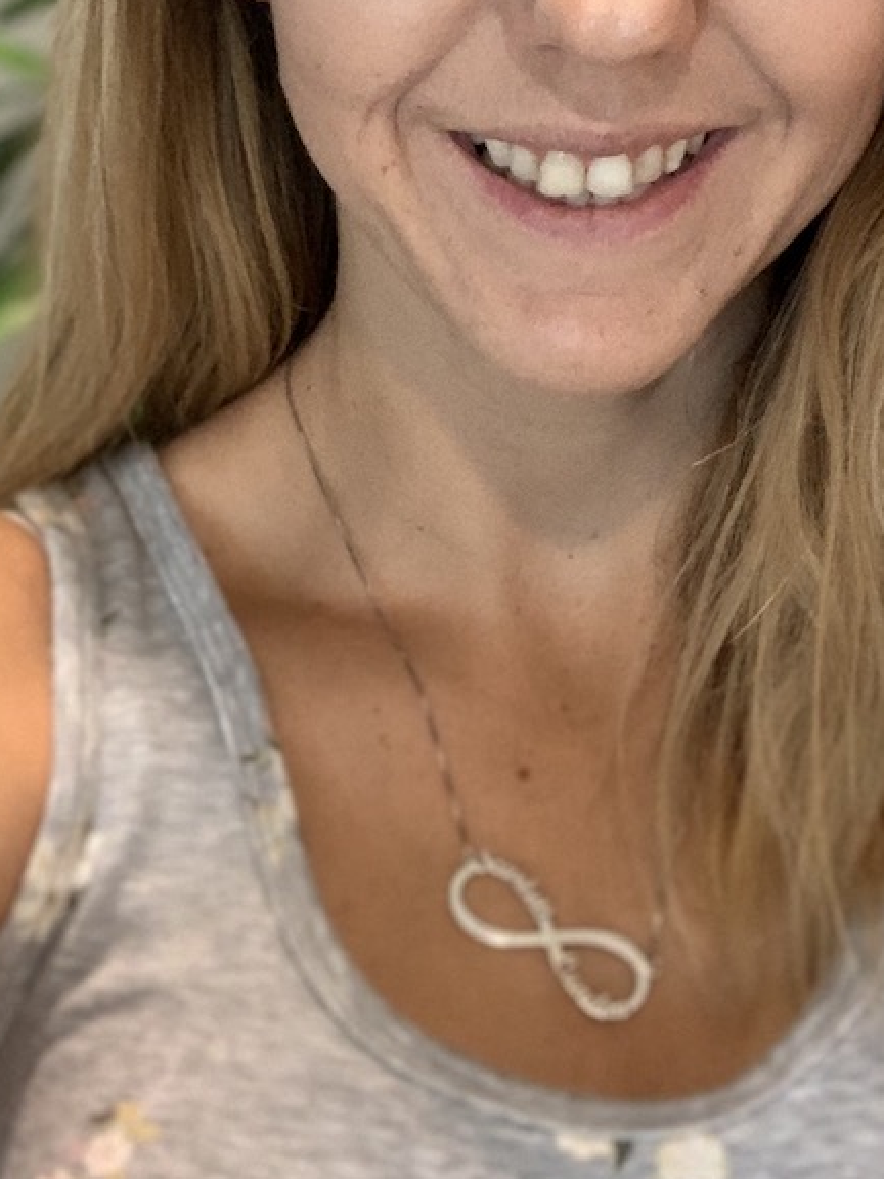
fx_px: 2520
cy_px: 173
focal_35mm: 74
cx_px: 571
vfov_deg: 25.7
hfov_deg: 19.8
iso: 320
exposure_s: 1/44
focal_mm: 2.87
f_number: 2.2
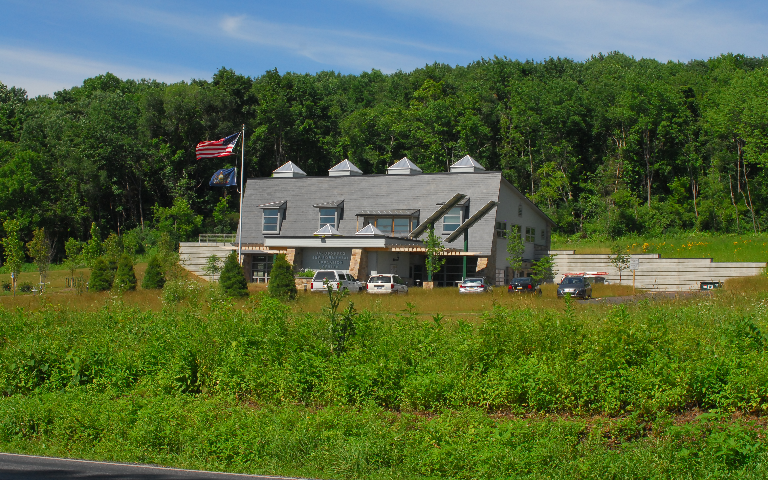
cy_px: 224
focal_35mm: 55
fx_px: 1141
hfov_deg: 37.2
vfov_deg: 23.7
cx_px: 379
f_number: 11
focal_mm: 35
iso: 400
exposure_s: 1/500
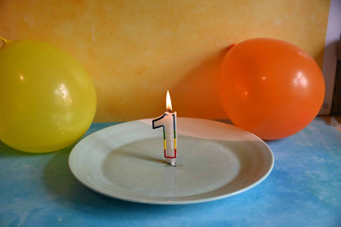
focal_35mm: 48
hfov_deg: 41.1
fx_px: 454
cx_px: 170
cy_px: 114
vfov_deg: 28.0
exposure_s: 1/160
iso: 400
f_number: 4.2
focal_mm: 48
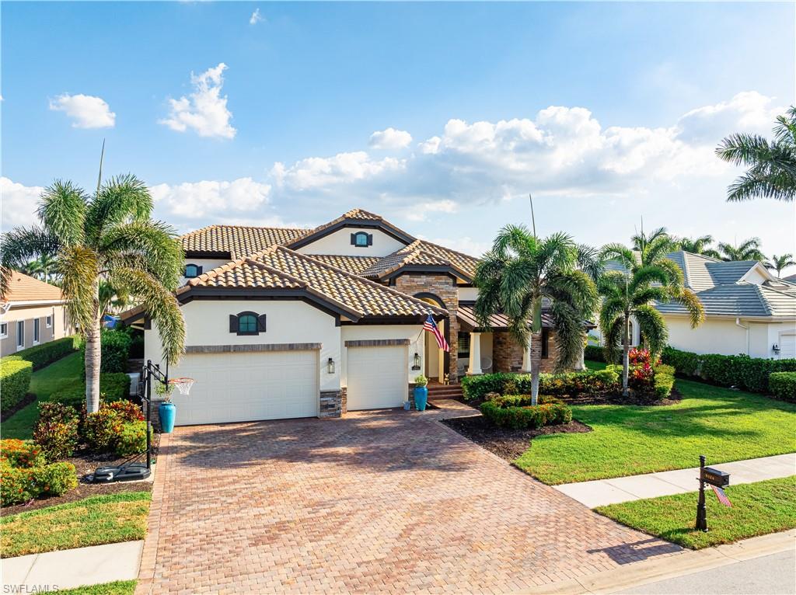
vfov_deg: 56.7
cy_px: 298
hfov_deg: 71.6
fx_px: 551
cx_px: 398
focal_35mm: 24
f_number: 8
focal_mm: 12.29
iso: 100
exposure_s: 1/400
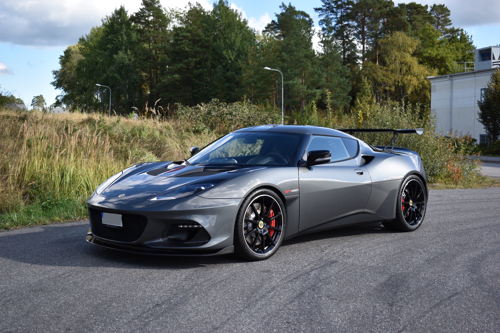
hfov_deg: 43.6
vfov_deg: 29.9
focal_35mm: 45
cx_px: 250
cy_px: 166
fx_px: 625
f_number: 4.2
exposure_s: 1/320
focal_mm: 30
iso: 100
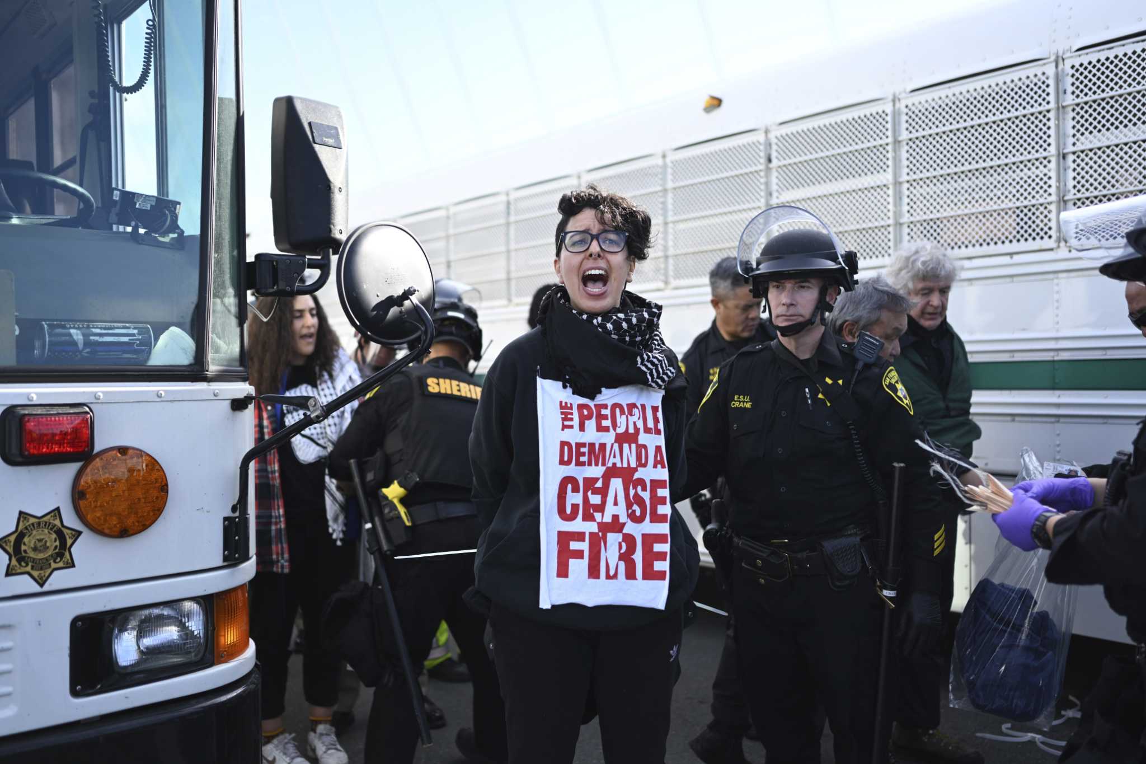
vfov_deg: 37.8
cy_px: 382
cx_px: 573
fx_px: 1114
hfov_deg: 54.4
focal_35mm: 35
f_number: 2
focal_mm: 35
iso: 200
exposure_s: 1/2500
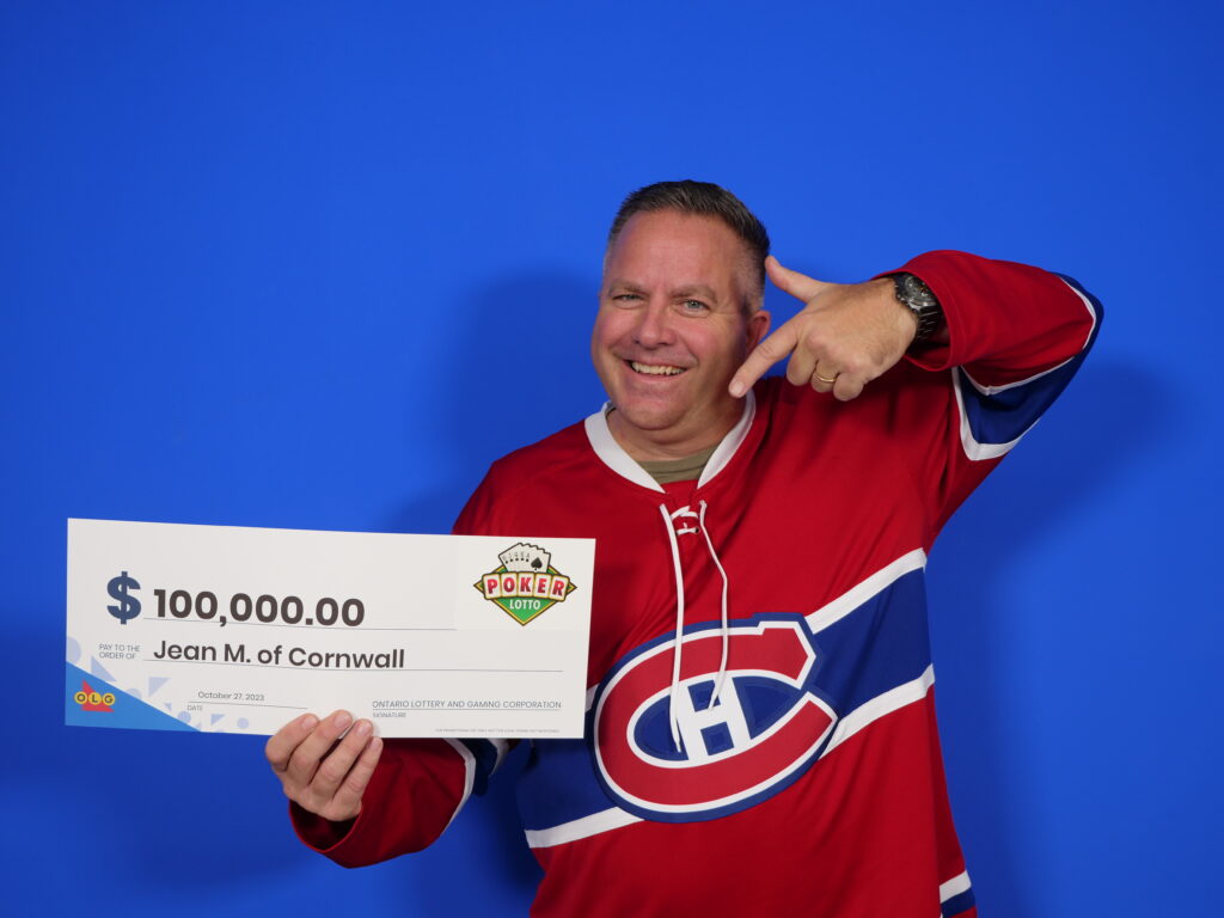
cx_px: 612
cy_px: 459
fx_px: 1485
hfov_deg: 44.8
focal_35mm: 42
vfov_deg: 34.3
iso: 200
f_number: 2.8
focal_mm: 21
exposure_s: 1/100
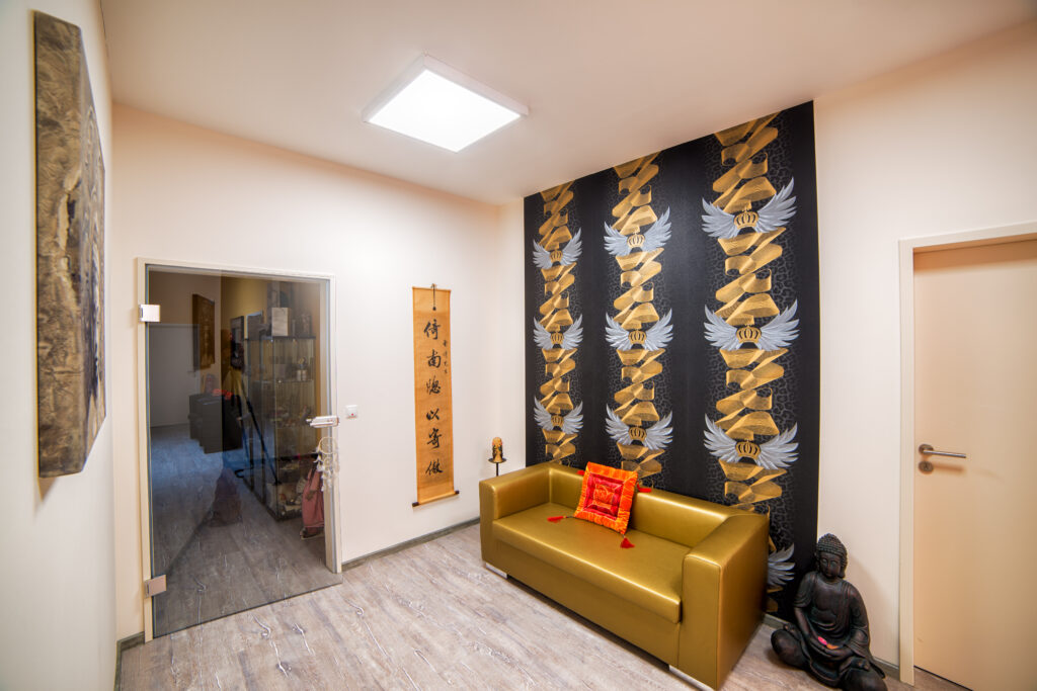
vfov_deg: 81.2
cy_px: 346
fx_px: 403
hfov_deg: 104.2
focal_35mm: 14
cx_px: 518
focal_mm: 14
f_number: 7.1
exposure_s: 1/2
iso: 100
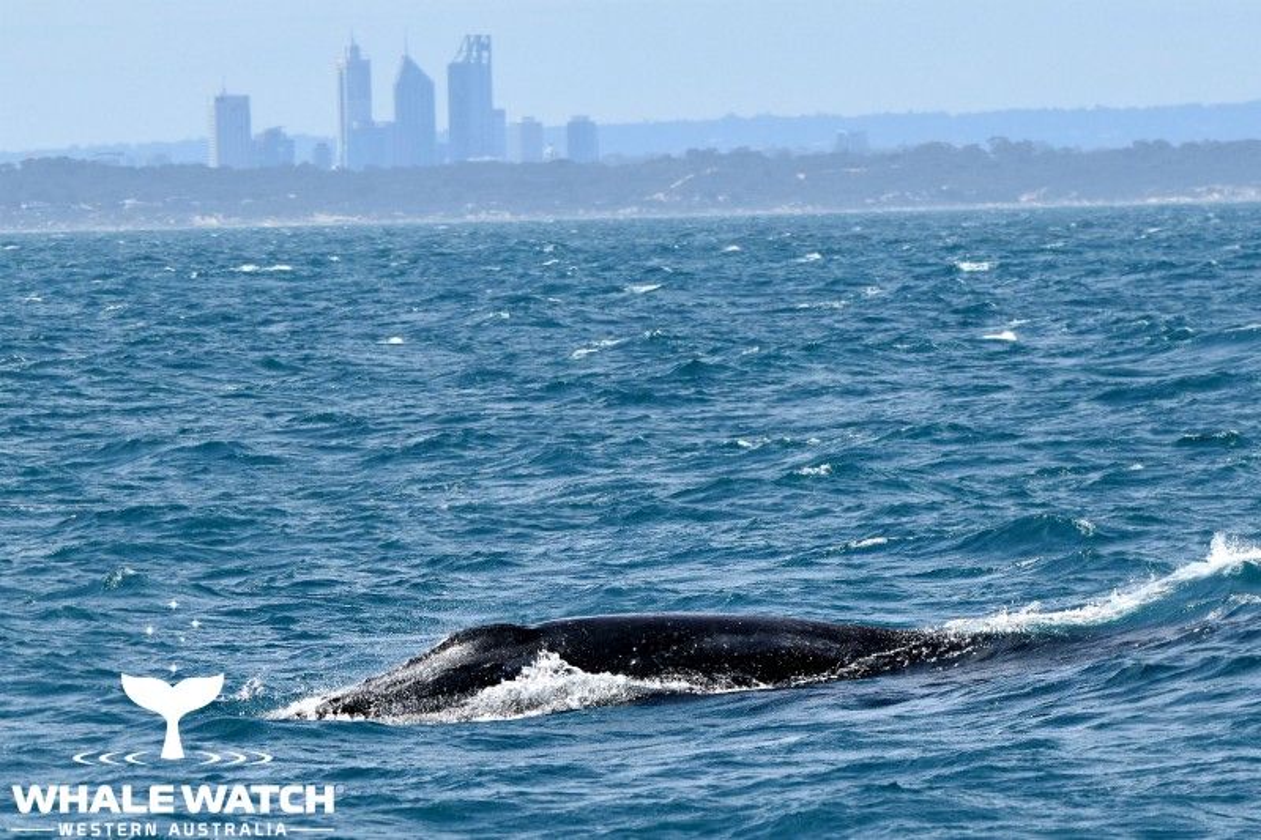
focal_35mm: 345
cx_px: 630
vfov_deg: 4.0
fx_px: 12081
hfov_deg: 6.0
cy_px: 420
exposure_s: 1/2000
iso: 400
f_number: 7.1
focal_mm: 230
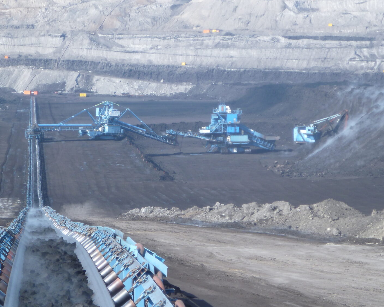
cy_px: 153
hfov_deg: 12.3
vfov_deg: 9.8
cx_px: 183
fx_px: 1784
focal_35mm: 157
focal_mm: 22.8
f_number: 5.9
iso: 100
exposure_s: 1/125
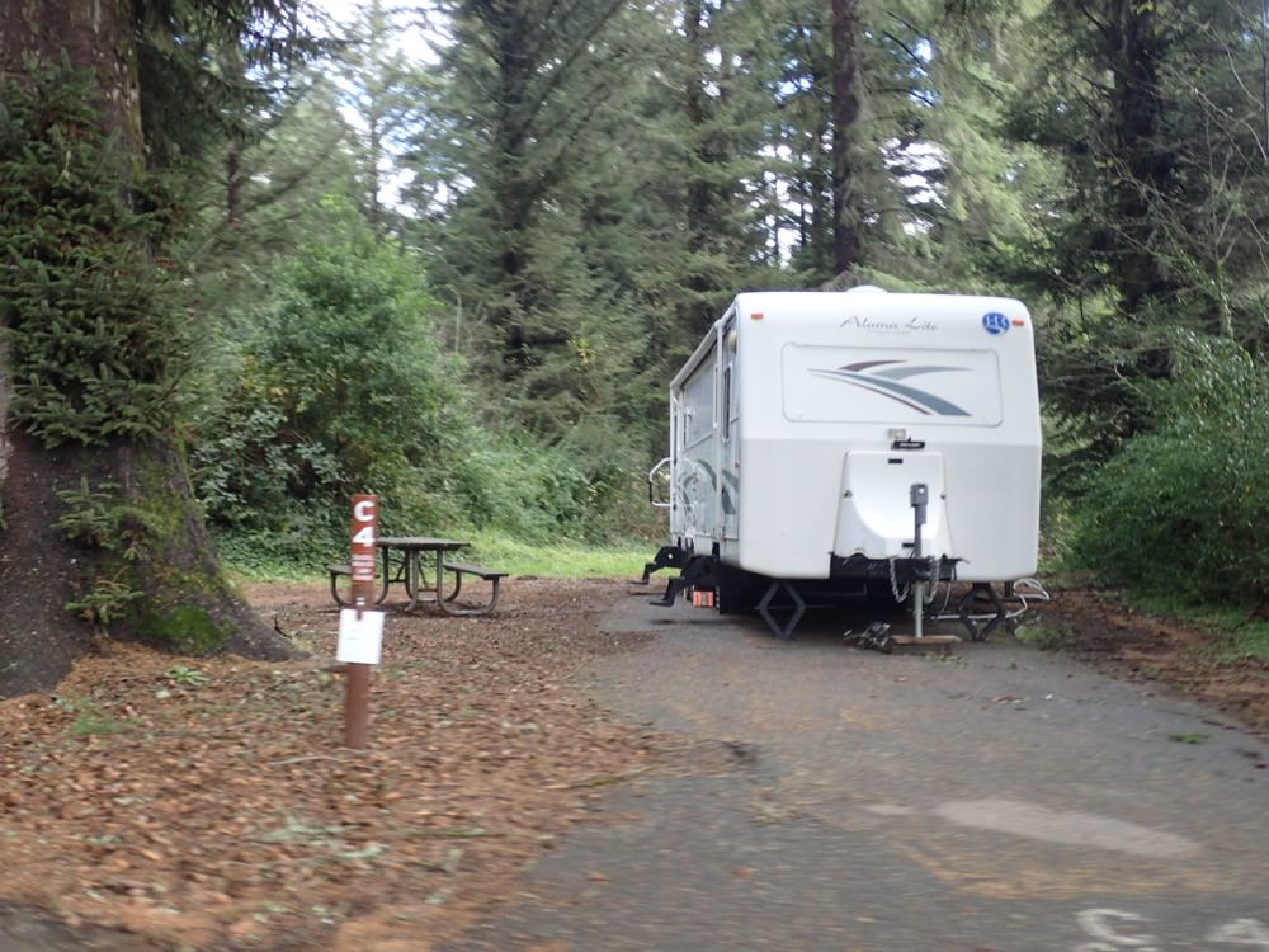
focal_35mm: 38
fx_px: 1393
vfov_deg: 37.7
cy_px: 476
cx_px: 634
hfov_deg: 49.0
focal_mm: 6.86
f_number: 2.7
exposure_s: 1/80
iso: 125
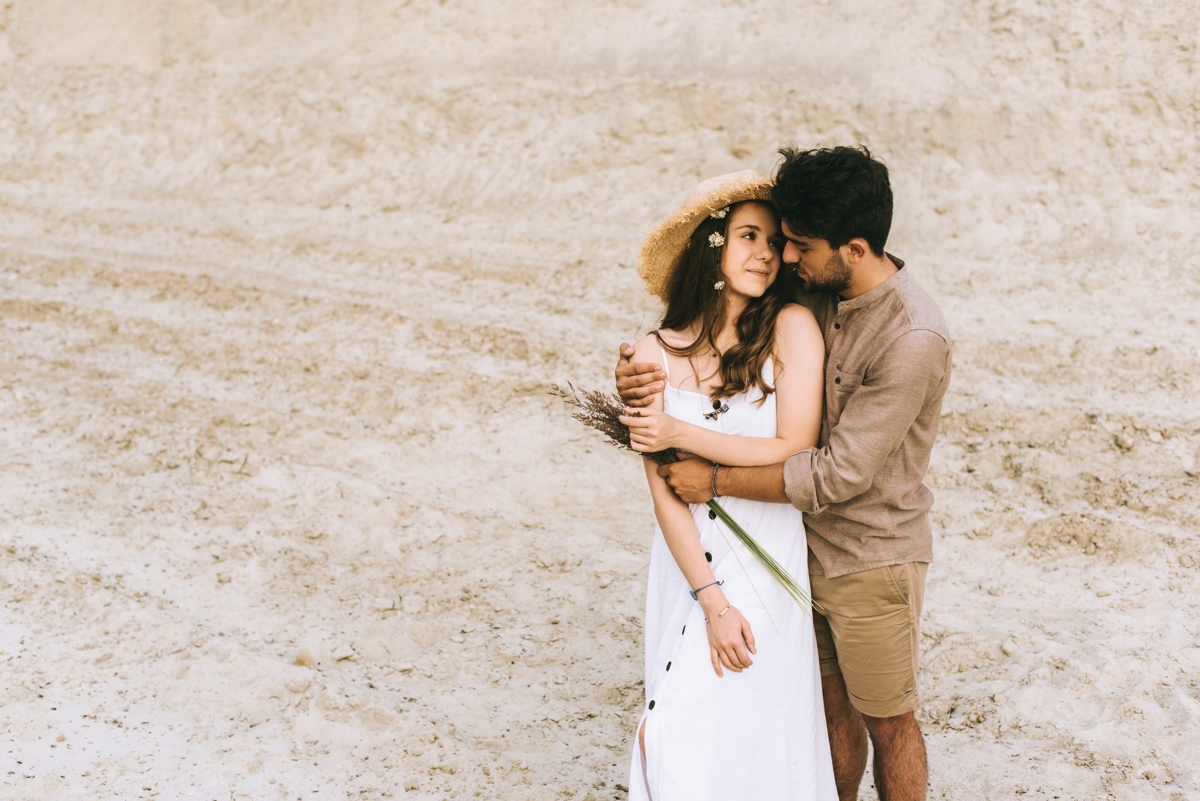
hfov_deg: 39.6
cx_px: 600
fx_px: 1667
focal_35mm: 50
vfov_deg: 27.0
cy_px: 400
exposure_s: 1/1250
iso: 400
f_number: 3.2
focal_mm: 50
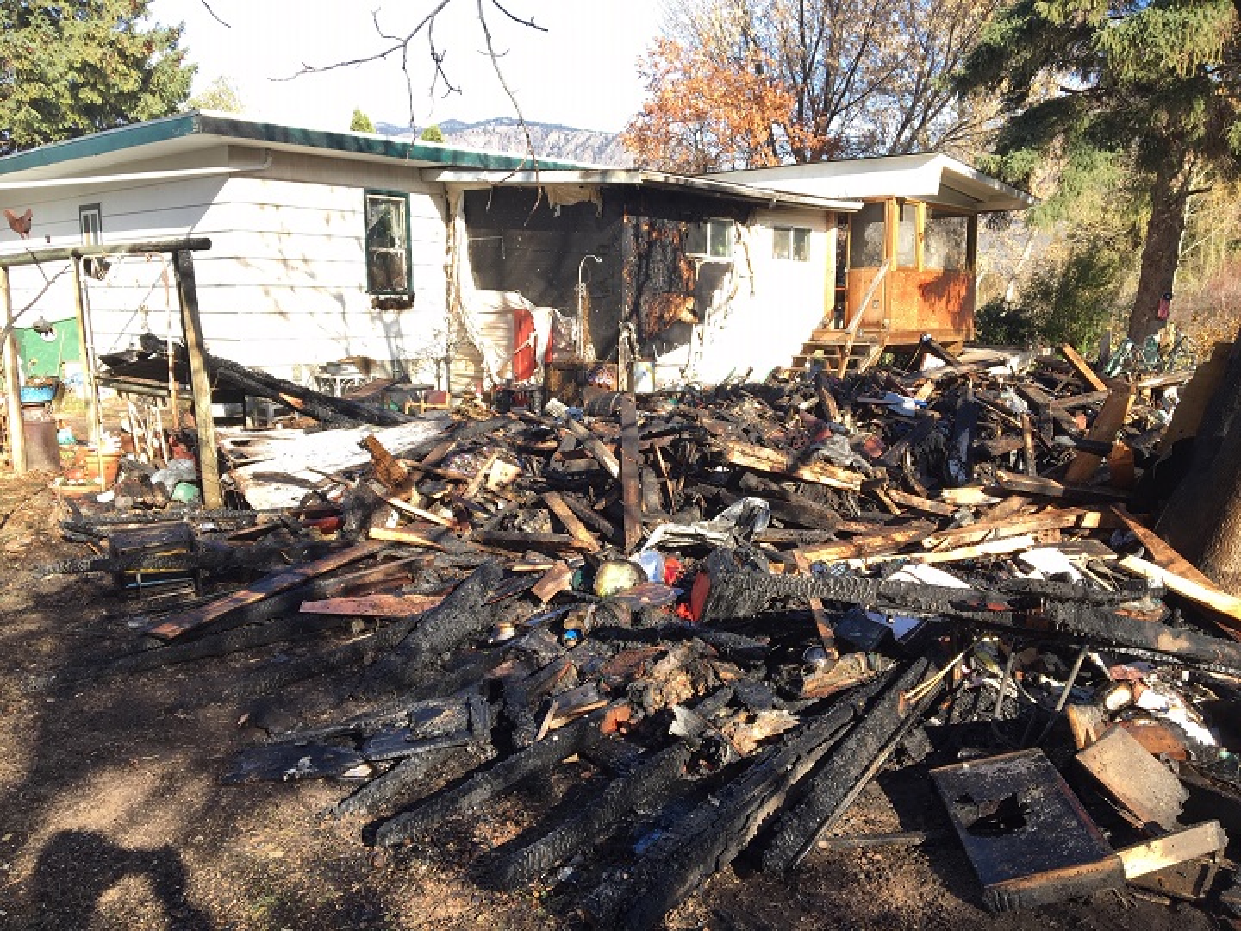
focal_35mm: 29
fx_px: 1040
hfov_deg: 61.7
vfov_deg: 48.2
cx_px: 620
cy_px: 466
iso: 25
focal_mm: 4.15
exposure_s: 1/351
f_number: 2.2
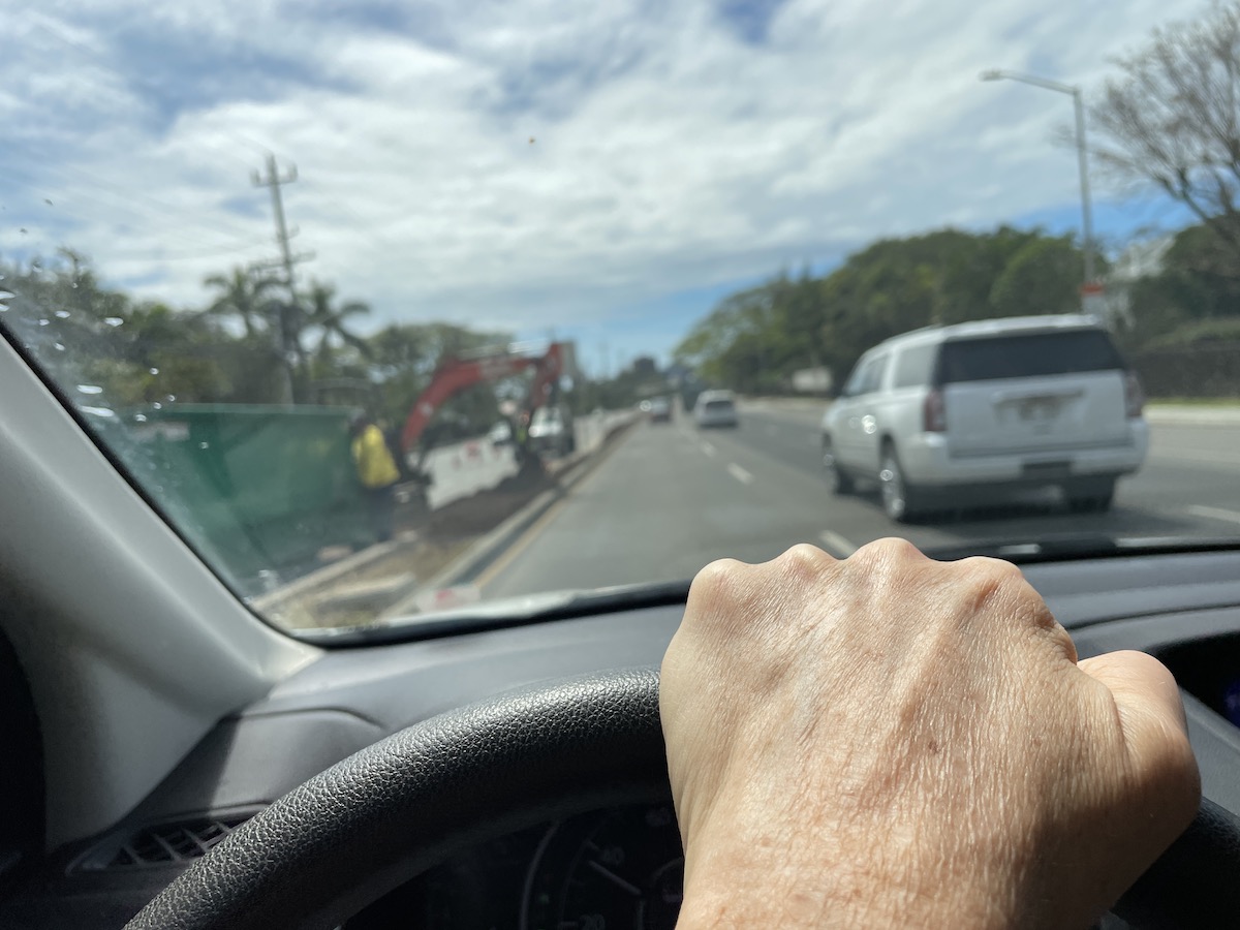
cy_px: 465
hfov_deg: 67.3
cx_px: 620
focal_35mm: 26
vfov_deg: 53.1
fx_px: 931
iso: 32
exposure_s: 1/2132
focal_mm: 4.2
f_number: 1.6
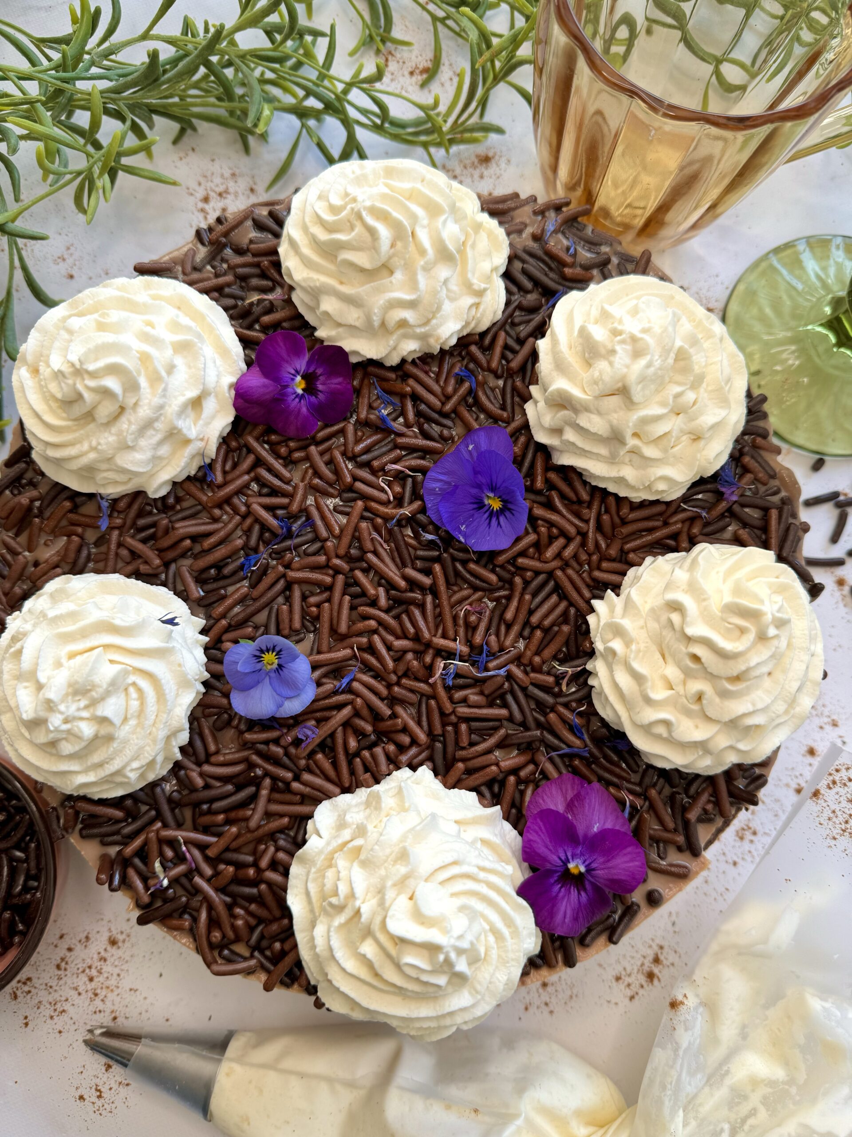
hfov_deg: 56.8
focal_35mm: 24
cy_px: 568
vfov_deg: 71.6
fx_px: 788
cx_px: 426
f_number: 1.78
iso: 80
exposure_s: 1/121
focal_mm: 6.86
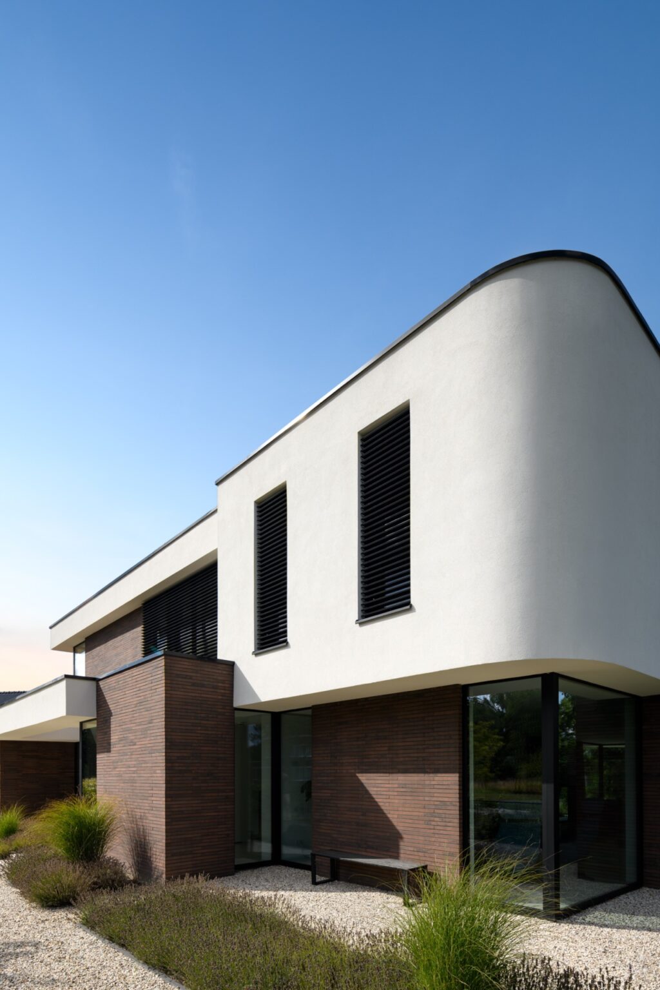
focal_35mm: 19
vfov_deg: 86.9
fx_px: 522
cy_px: 495
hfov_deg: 64.6
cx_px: 330
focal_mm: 19
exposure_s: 1/180
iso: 64
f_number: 8
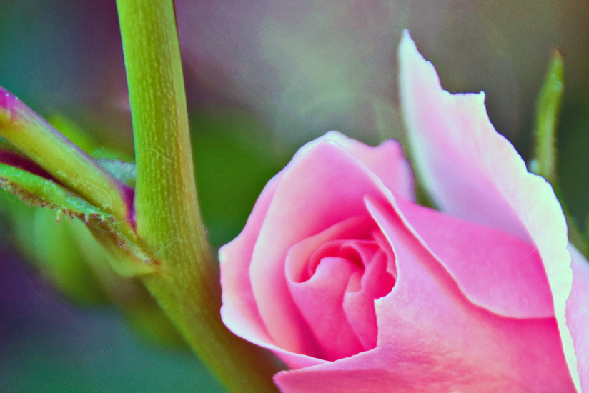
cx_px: 503
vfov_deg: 1.9
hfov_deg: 2.8
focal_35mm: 737
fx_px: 12062
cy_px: 343
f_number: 6.3
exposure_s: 1/125
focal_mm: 250
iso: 800
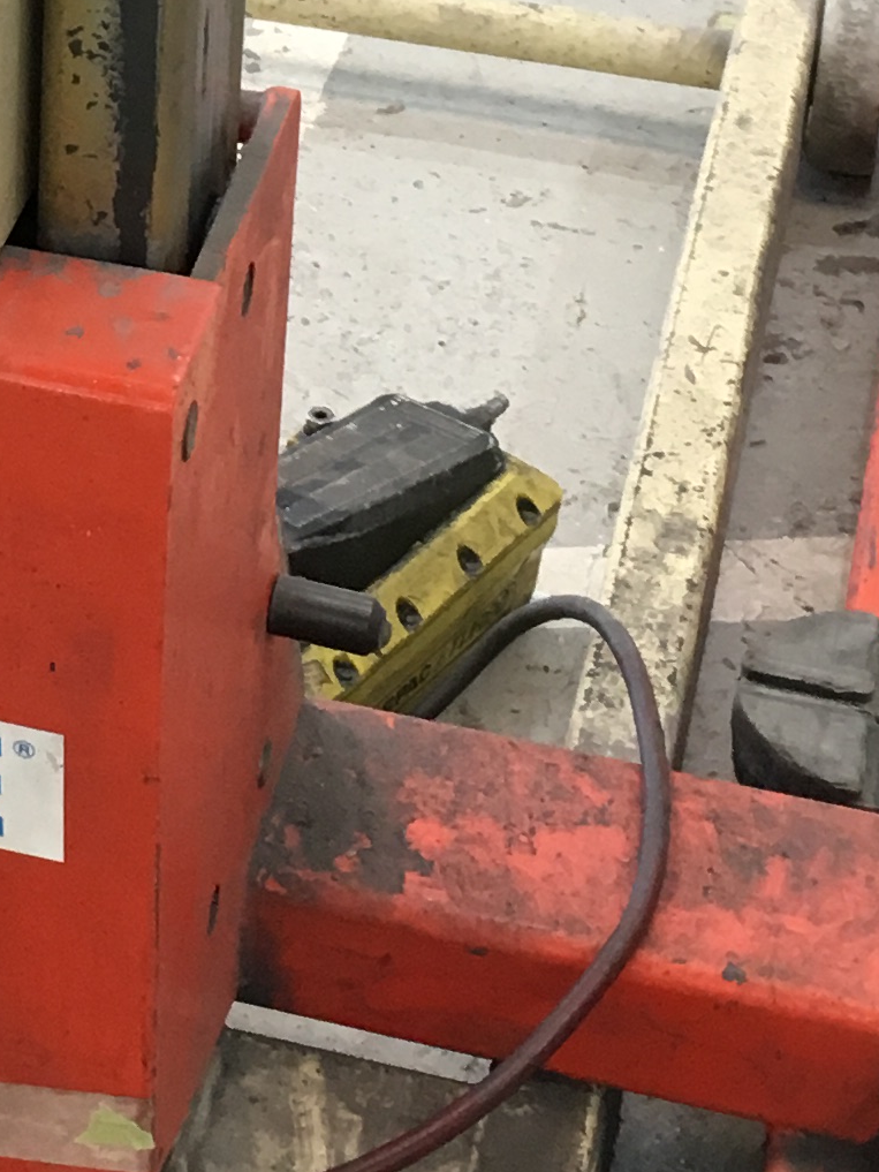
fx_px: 3893
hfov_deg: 12.6
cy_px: -259
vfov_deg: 16.4
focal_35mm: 115
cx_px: -135
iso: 100
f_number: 2.2
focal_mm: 4.15
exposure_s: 1/33
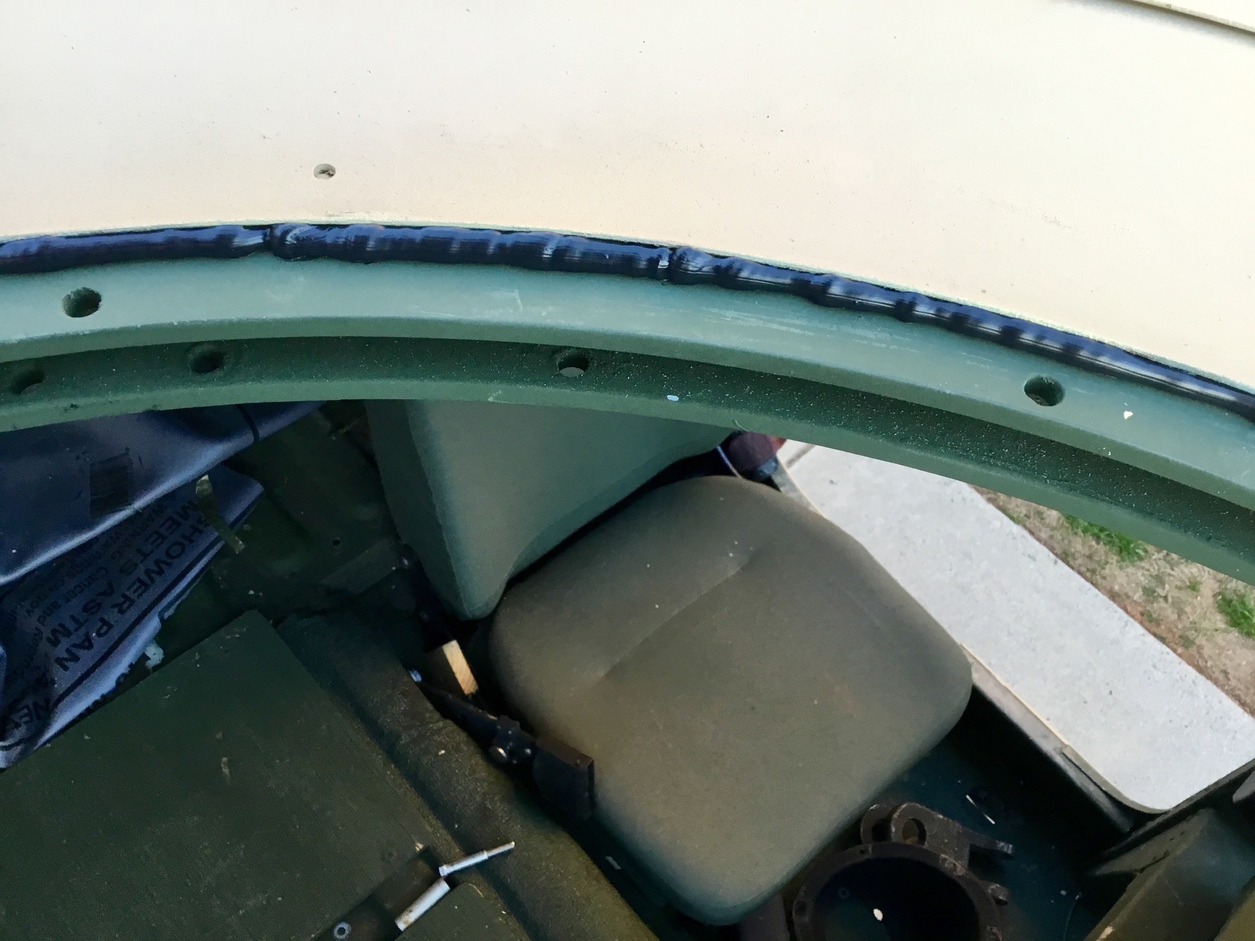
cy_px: 470
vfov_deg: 45.4
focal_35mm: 31
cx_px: 628
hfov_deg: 58.4
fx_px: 1124
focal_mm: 3.3
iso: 25
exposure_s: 1/30
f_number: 2.4
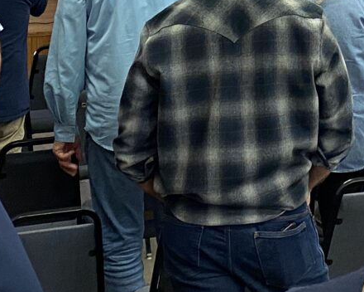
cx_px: 360
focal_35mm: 118
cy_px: -192
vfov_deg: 12.2
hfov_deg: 16.0
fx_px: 1271
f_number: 1.8
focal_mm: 4.25
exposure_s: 1/60
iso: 125
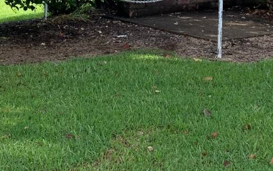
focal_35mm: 106
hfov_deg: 19.6
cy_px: -28
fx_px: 789
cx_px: 83
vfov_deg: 12.1
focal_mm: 4.25
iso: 25
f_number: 1.8
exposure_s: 1/879
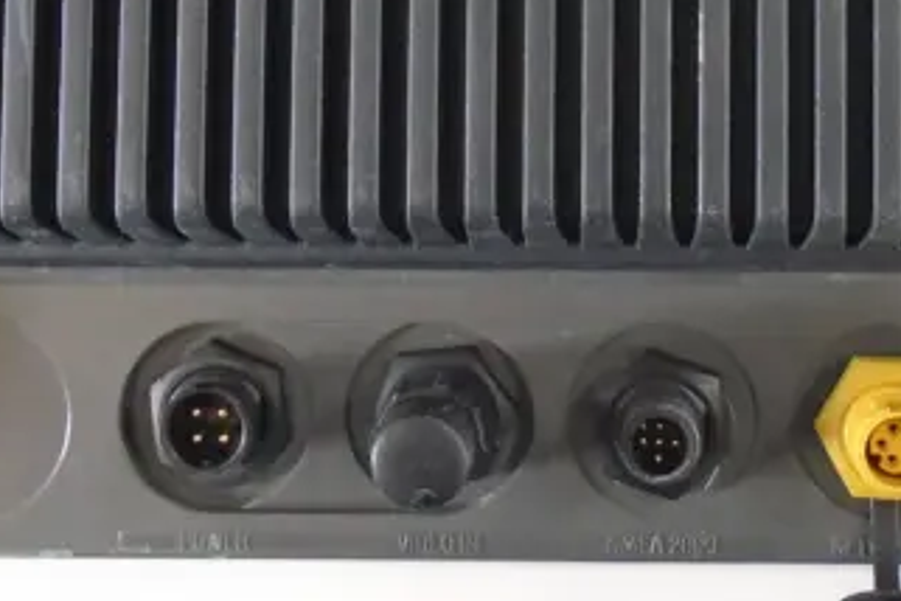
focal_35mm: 76
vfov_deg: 17.2
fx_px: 1902
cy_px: -104
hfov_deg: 26.3
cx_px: 686
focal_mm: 4.6
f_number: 3.2
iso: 250
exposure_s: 1/30
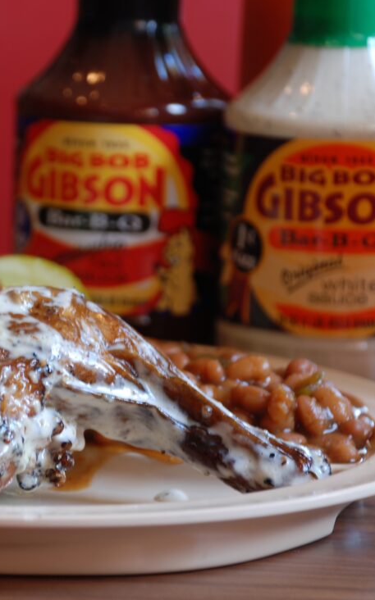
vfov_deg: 11.4
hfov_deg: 7.1
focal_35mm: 184
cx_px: 18
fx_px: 3011
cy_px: 299
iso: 100
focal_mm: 80
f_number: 5.6
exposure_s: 1/6
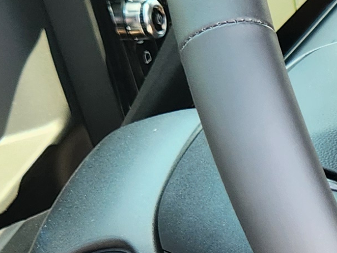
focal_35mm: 152
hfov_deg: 11.6
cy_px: 527
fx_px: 1480
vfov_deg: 9.1
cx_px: 681
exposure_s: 1/180
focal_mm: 5.4
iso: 80
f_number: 1.8
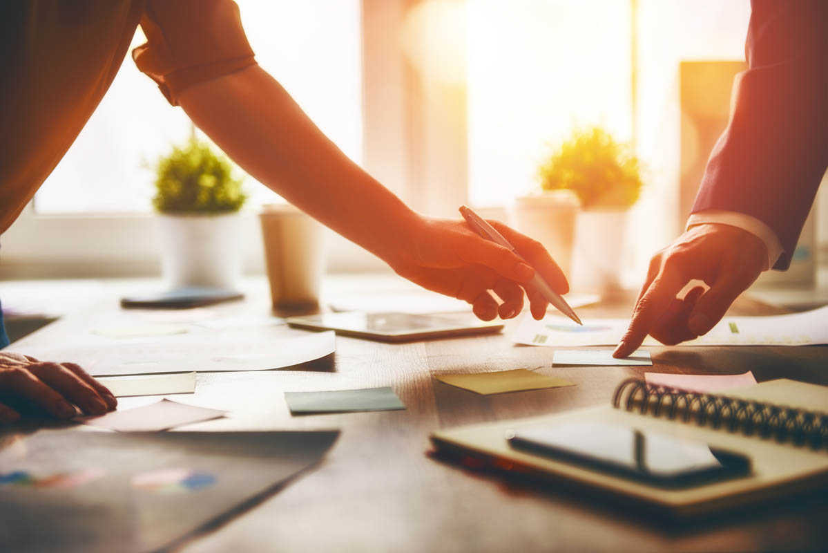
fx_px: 1610
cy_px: 276
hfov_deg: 28.8
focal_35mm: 70
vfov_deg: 19.5
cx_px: 414
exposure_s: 1/160
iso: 64
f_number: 2.8
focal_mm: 70
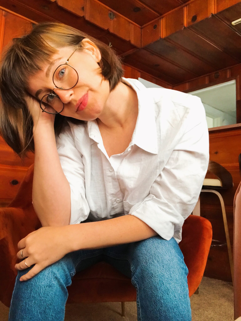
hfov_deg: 44.2
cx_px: 120
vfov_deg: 56.8
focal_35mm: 32
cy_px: 160
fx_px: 297
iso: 100
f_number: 2.2
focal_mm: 2.87
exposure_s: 1/30
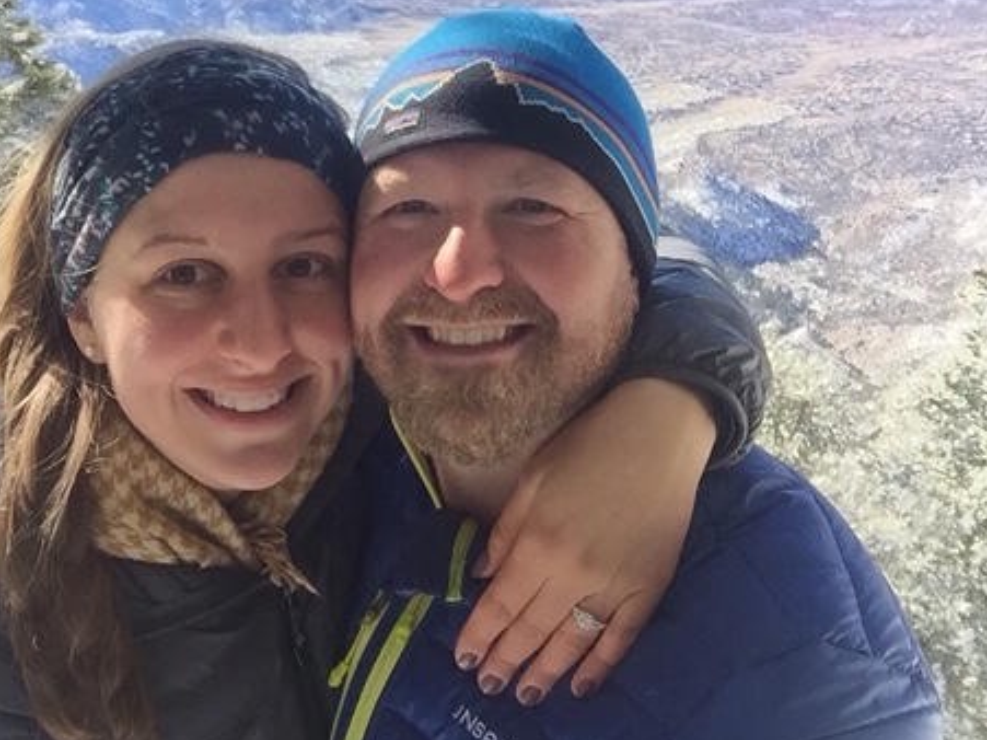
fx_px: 1254
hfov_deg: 42.9
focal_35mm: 44
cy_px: 263
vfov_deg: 32.7
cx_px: 466
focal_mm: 2.65
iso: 32
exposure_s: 1/365
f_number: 2.2
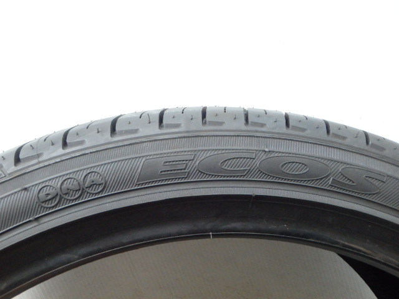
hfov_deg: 50.1
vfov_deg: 38.7
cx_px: 200
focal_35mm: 37
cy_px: 150
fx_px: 426
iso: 1600
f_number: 4.7
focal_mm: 6.6
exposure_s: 1/40
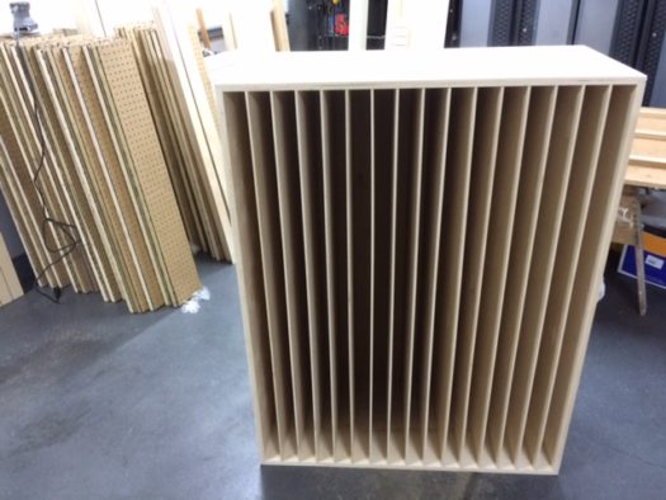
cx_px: 333
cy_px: 250
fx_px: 558
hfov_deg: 61.6
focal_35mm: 29
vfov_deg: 48.2
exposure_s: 1/20
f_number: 2.2
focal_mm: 4.15
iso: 250
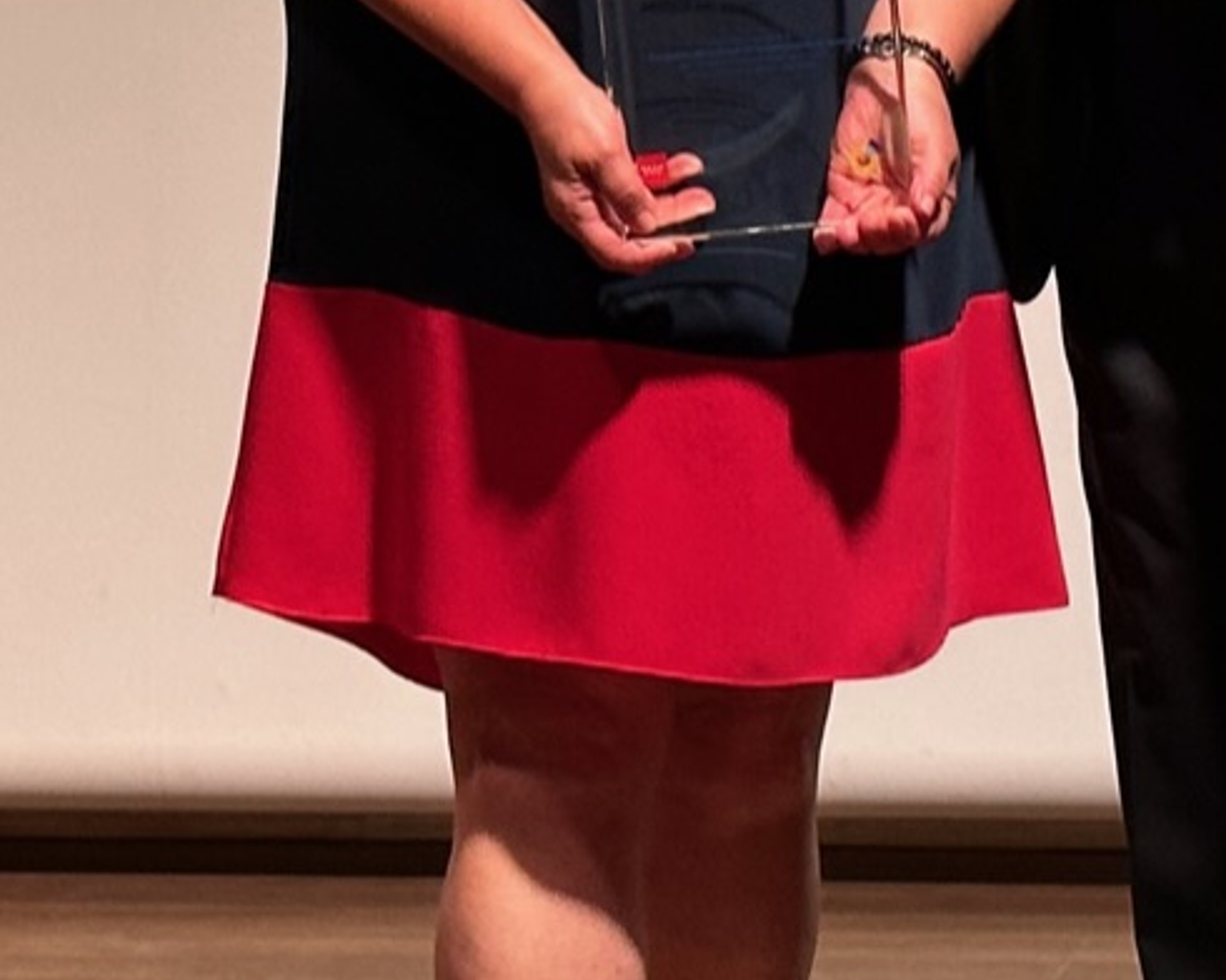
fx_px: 7112
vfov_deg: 7.9
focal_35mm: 196
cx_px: 1077
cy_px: 45
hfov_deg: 9.8
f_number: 1.78
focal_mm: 6.86
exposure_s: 1/50
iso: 64
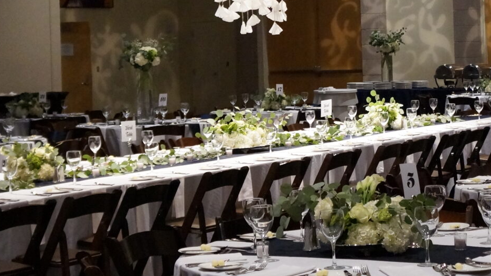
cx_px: 346
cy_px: 25
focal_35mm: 107
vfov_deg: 11.2
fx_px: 1398
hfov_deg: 19.8
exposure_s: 1/160
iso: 2500
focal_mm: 25
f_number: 4
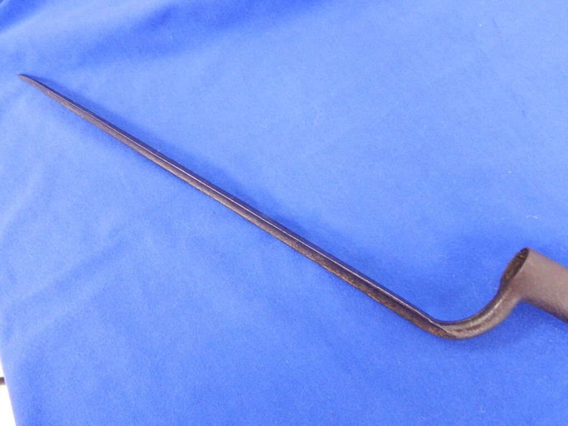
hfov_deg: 76.4
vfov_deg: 61.1
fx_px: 361
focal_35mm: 22
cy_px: 213
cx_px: 284
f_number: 3
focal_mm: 4
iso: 450
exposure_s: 1/8
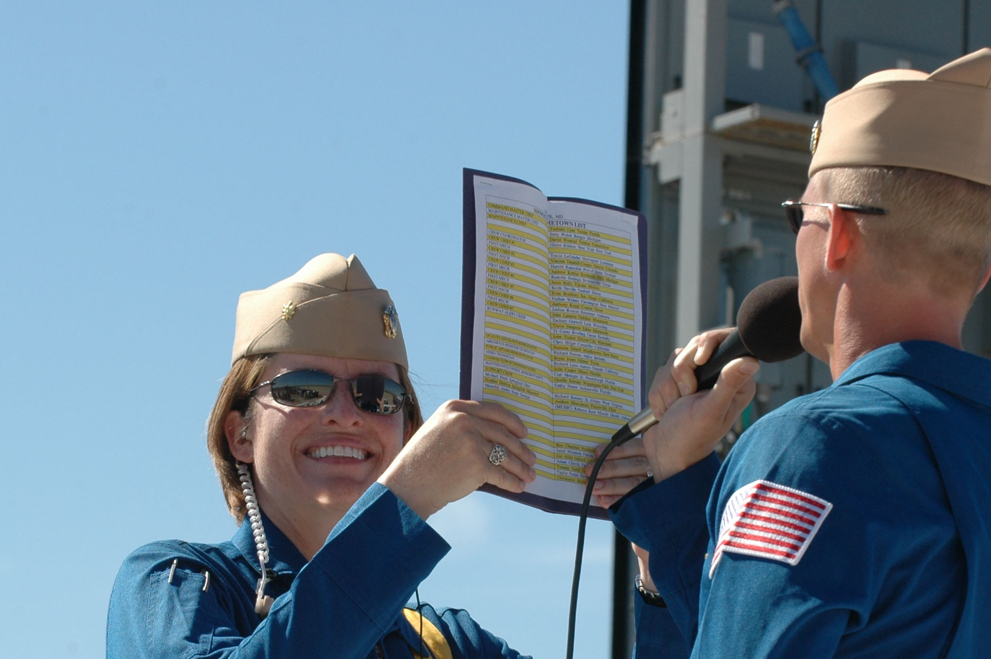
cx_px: 491
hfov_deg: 7.9
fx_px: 7207
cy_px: 499
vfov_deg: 5.2
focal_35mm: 262
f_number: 13
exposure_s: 1/200
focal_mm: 110
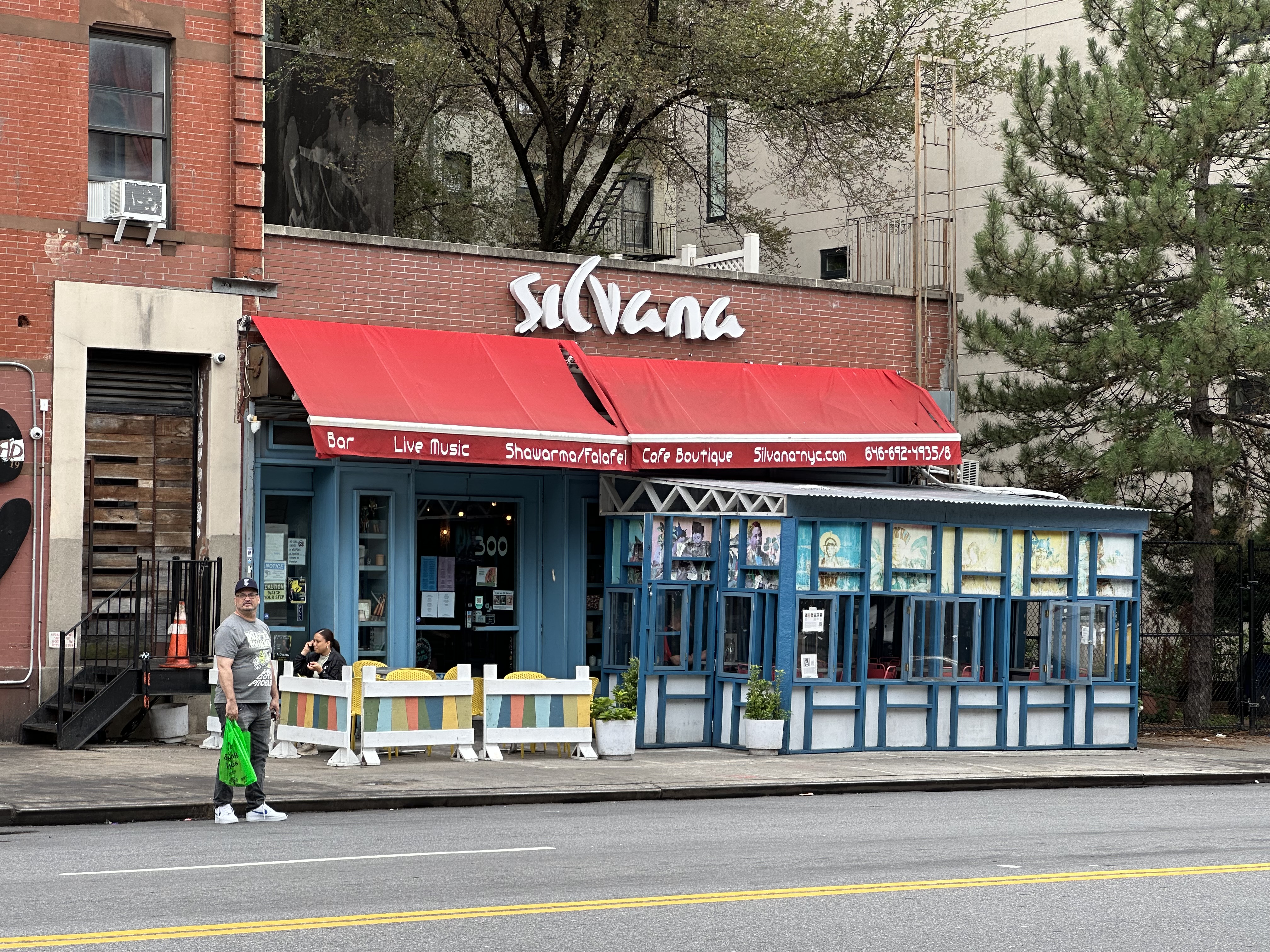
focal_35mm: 77
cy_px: 476
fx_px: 2825
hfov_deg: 25.3
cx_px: 635
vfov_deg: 19.1
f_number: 2.8
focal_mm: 9
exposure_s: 1/204
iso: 32
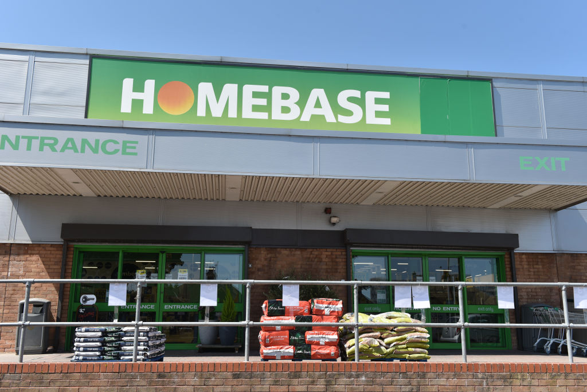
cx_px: 294
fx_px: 571
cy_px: 196
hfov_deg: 54.4
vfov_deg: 37.9
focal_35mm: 35
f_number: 8
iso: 125
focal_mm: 35
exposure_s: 1/320
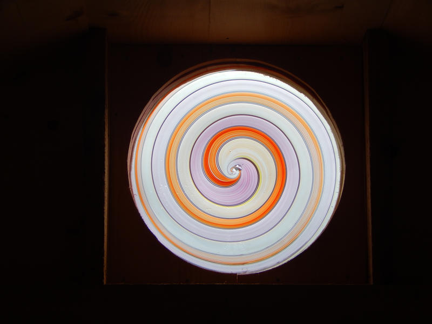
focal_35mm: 141
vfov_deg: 10.5
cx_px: 216
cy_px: 162
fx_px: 1760
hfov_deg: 14.0
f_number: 4.9
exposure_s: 1/400
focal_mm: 25.3
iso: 125
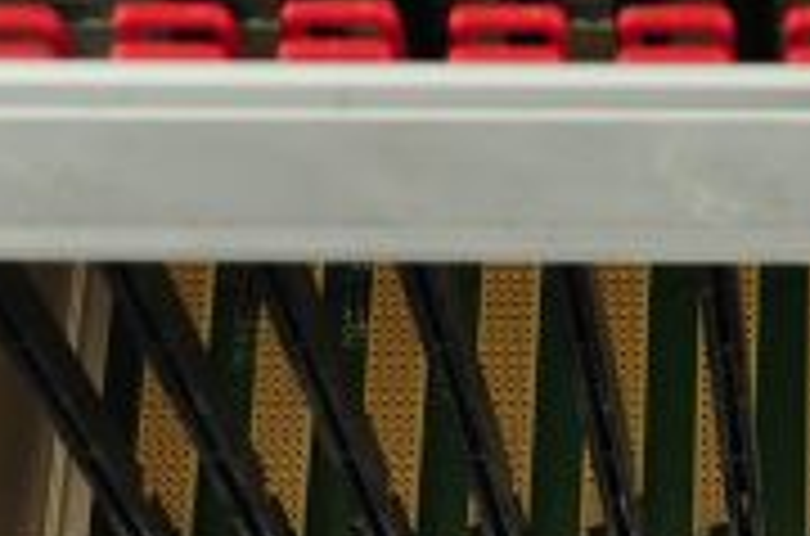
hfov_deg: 15.8
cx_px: 864
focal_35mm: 127
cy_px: 881
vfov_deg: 10.3
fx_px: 2850
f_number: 9
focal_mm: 38
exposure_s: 1/125
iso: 1600
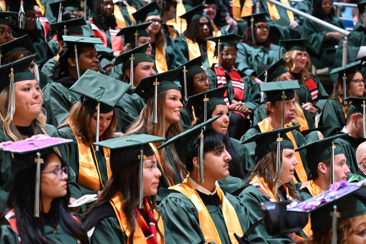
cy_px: 122
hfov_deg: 19.5
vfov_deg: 13.0
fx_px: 1067
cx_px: 183
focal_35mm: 105
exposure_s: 1/125
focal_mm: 70
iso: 4000
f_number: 2.8
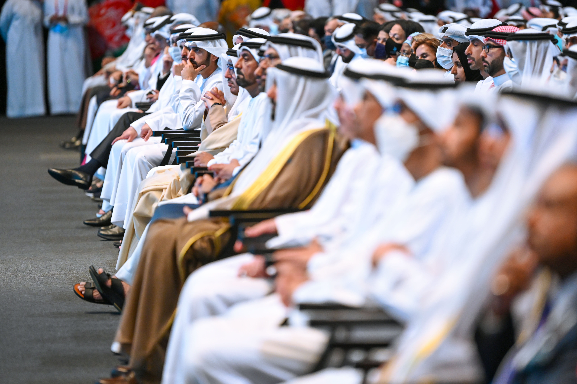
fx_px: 3203
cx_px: 288
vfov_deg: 6.9
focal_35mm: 200
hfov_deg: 10.3
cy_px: 192
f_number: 3.2
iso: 3200
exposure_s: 1/200
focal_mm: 200
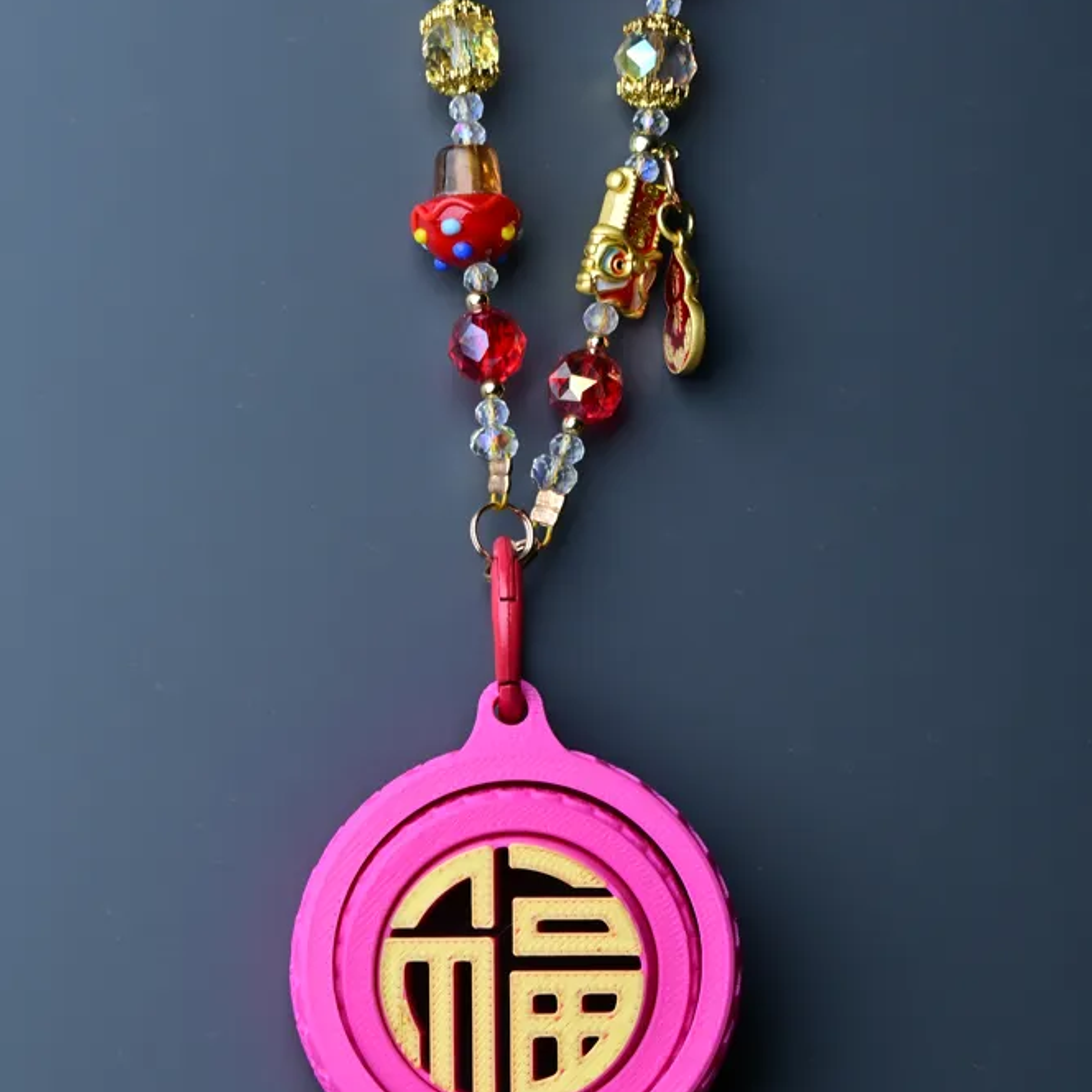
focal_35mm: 288
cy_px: 707
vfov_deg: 6.1
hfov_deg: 6.1
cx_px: 546
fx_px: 10279
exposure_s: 1/203
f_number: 18
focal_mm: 150
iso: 125
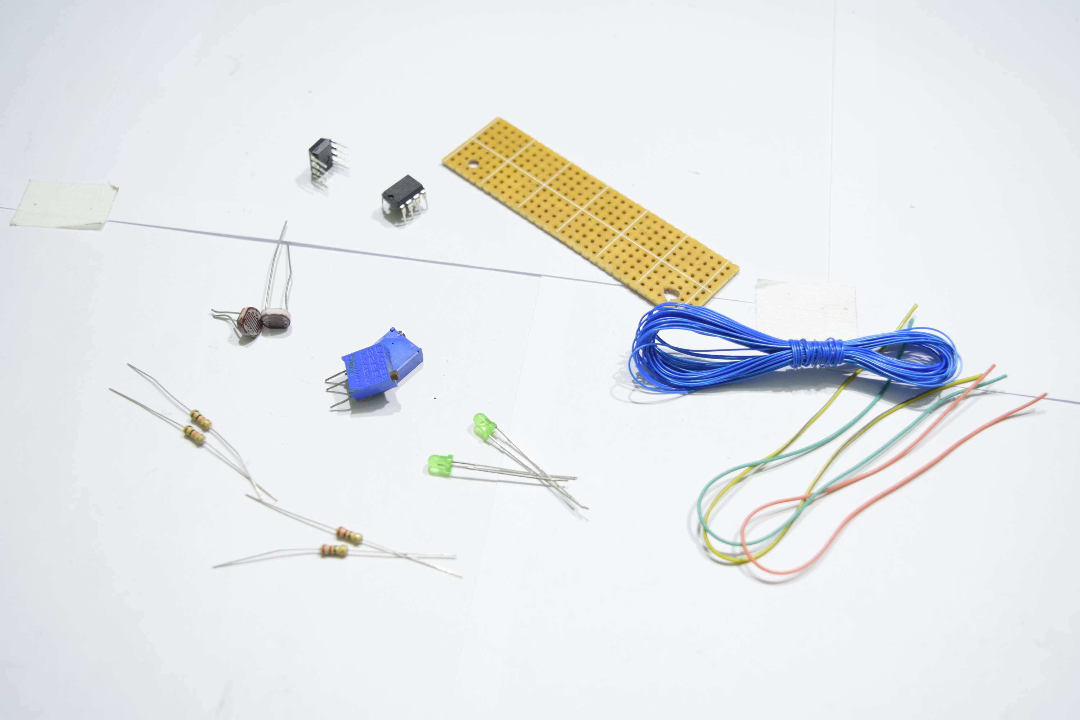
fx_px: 1170
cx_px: 540
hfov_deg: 49.6
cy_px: 360
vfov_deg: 34.2
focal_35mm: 39
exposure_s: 1/125
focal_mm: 26
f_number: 4
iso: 800
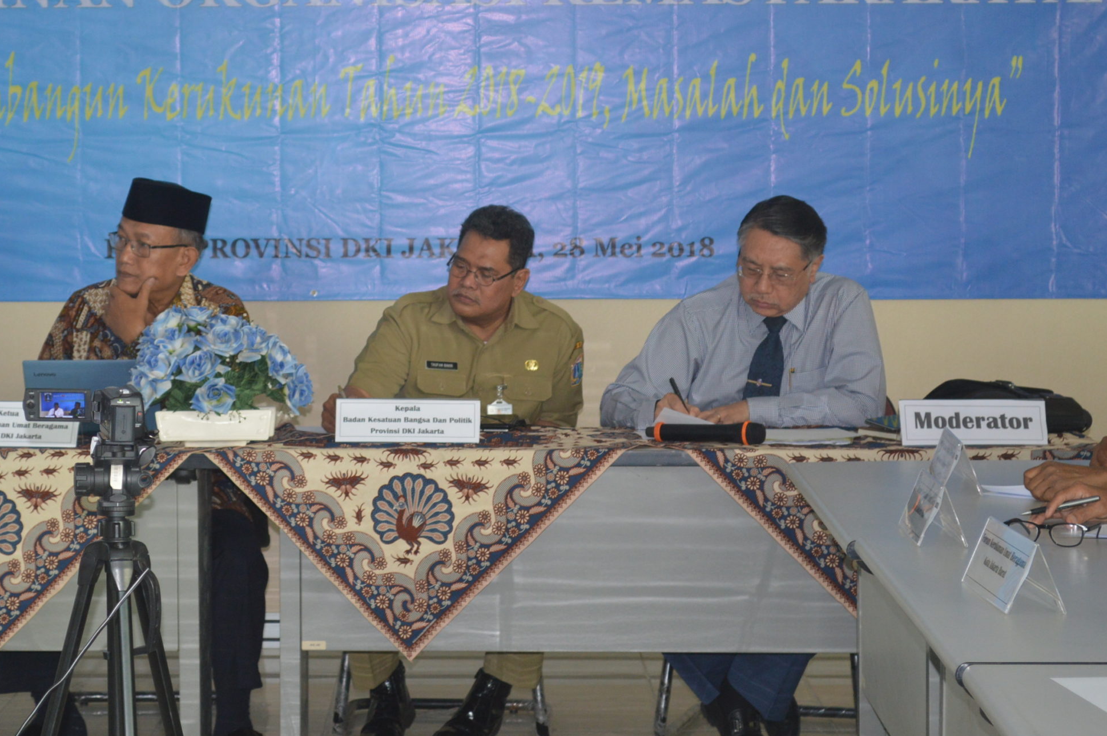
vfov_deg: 13.8
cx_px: 377
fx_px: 3041
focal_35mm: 99
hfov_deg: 20.6
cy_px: 307
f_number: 5.6
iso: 800
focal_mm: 50
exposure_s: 1/60
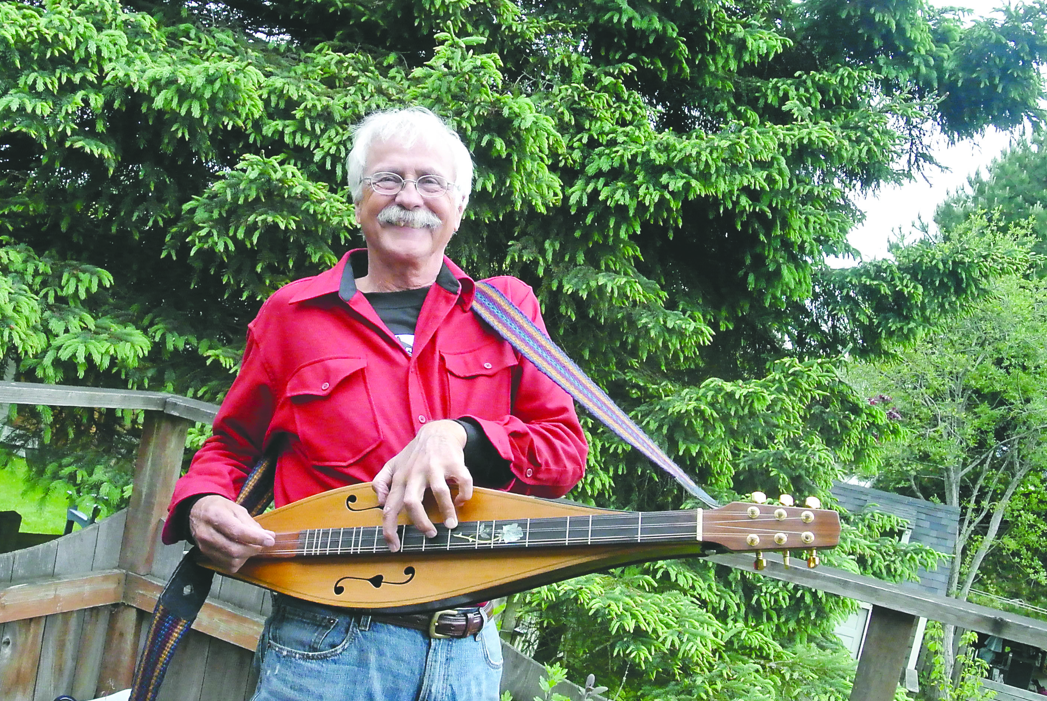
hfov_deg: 51.8
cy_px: 458
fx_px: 1077
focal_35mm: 37
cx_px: 525
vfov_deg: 35.7
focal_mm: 10
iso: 1600
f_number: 5
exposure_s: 1/1000
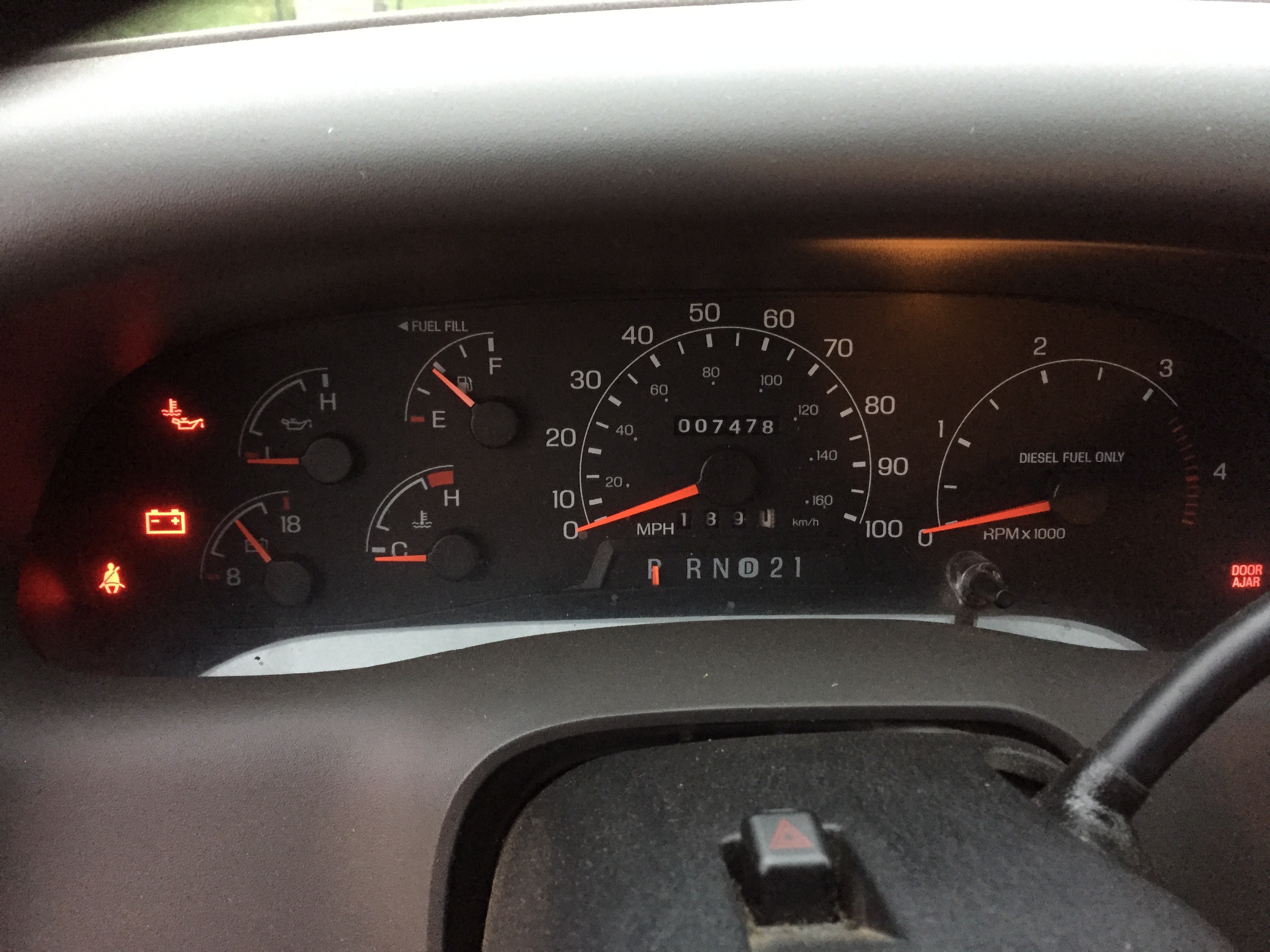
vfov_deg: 48.2
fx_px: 1064
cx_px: 635
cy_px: 476
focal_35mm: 29
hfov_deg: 61.7
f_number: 2.2
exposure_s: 1/15
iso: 400
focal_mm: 4.15
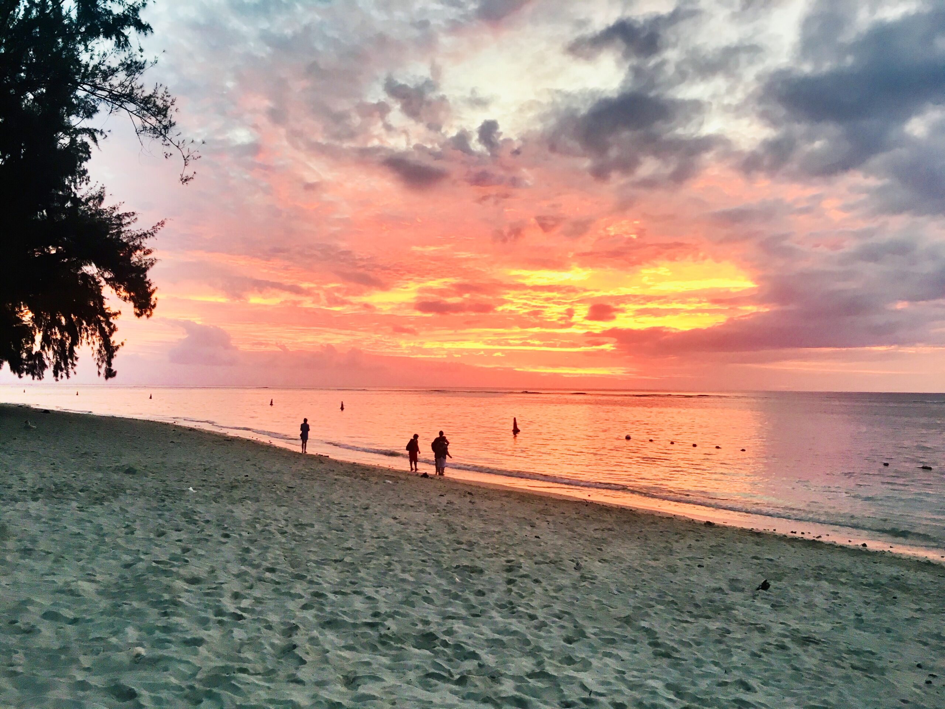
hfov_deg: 61.7
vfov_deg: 48.2
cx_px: 472
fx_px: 792
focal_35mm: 29
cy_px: 354
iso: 80
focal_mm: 4.15
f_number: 2.2
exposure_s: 1/33
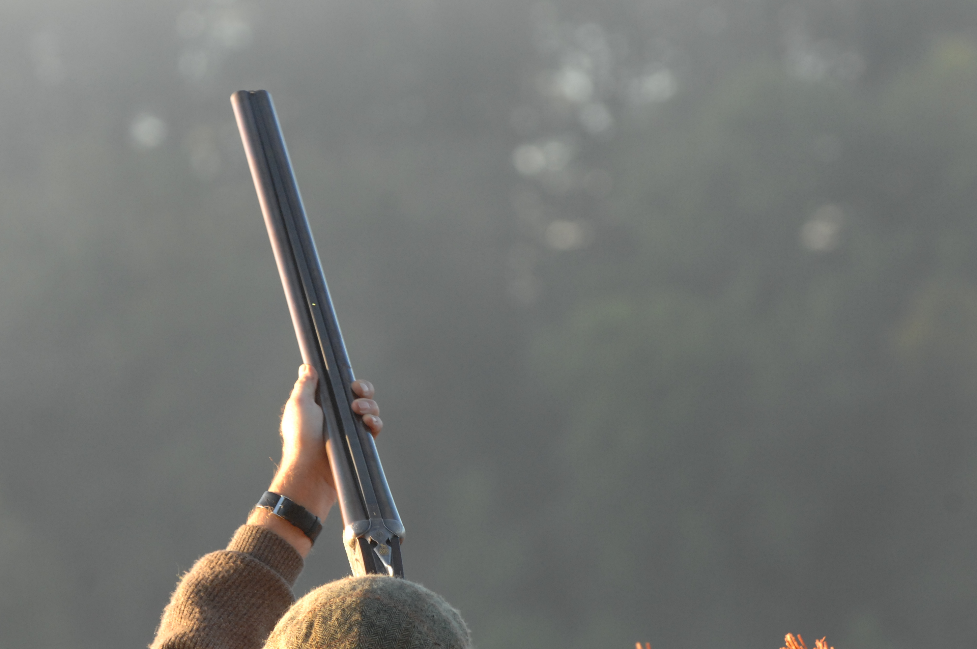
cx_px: 297
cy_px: 443
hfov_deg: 4.6
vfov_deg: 3.1
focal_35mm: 444
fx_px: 12035
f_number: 6
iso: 400
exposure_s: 1/160
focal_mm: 200
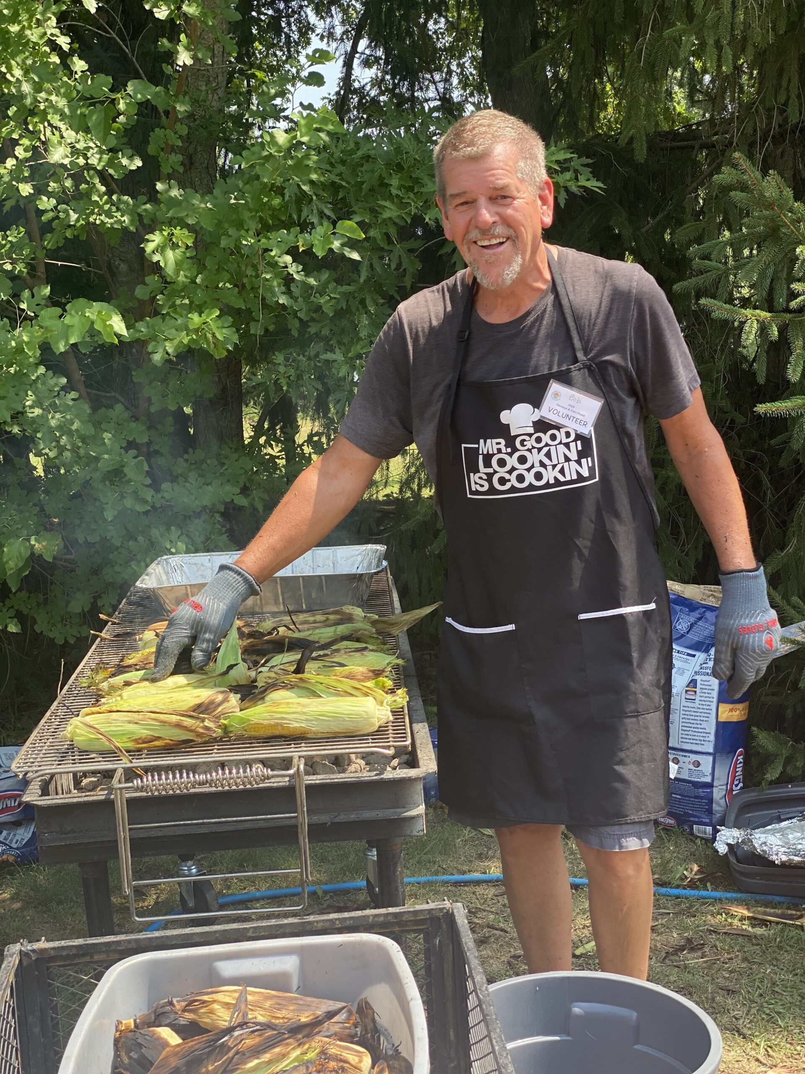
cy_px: 537
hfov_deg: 28.0
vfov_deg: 36.8
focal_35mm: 52
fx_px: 1612
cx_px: 402
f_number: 2
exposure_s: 1/448
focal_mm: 6
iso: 20
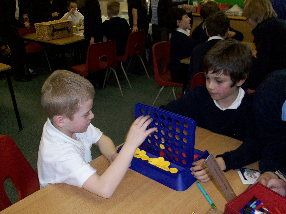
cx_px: 143
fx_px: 281
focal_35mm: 34
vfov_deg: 41.8
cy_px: 107
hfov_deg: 54.0
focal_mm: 5.7
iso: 160
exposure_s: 1/60
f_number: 2.8
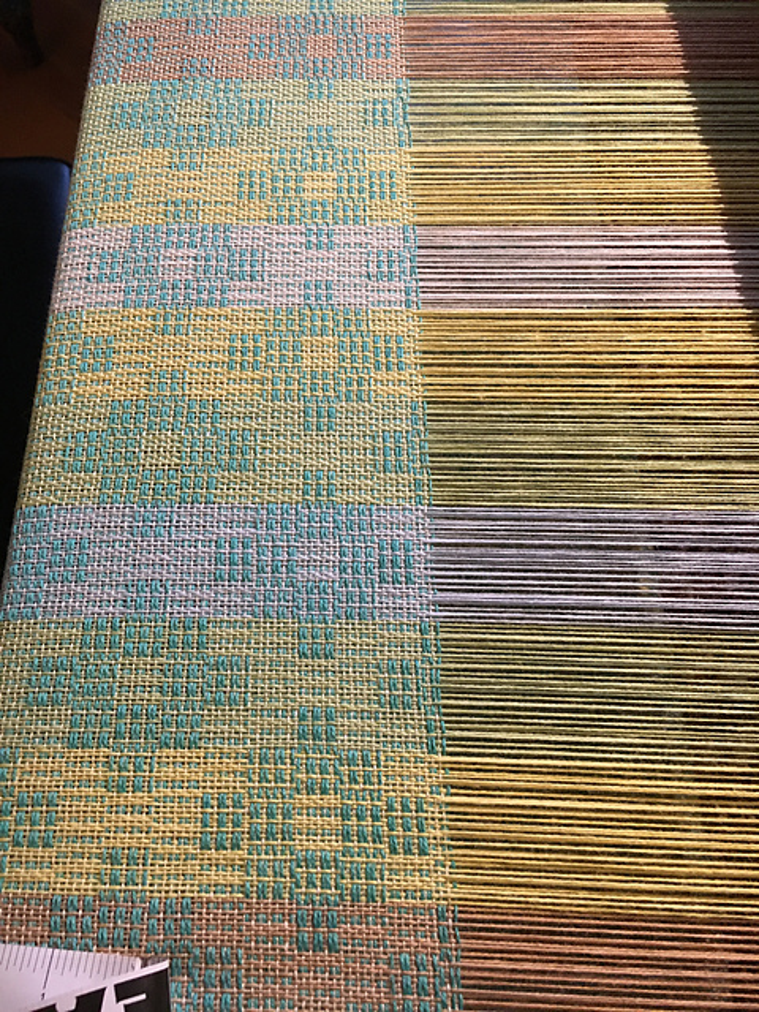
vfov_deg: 61.7
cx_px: 380
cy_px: 506
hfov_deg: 48.2
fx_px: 848
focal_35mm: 29
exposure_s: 1/30
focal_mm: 4.15
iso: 200
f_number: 2.2
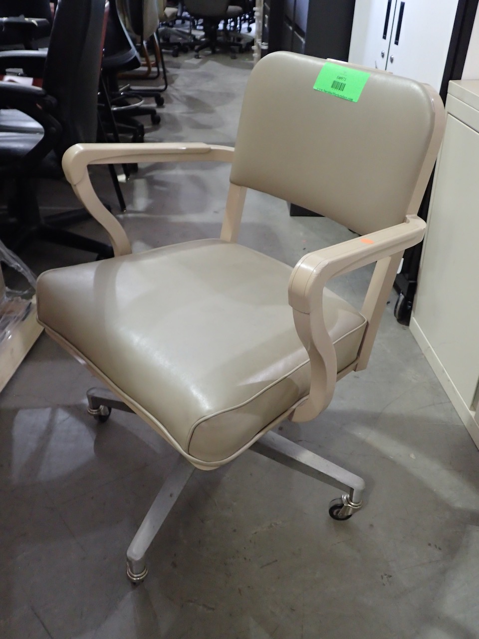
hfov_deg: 46.8
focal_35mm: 30
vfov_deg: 60.0
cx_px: 240
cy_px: 320
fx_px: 554
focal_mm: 5.5
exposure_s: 1/30
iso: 500
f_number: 2.3
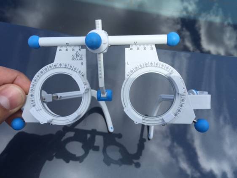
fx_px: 198
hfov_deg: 61.7
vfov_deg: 48.2
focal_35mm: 29
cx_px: 118
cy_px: 89
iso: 32
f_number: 2.2
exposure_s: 1/1068
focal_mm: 4.15
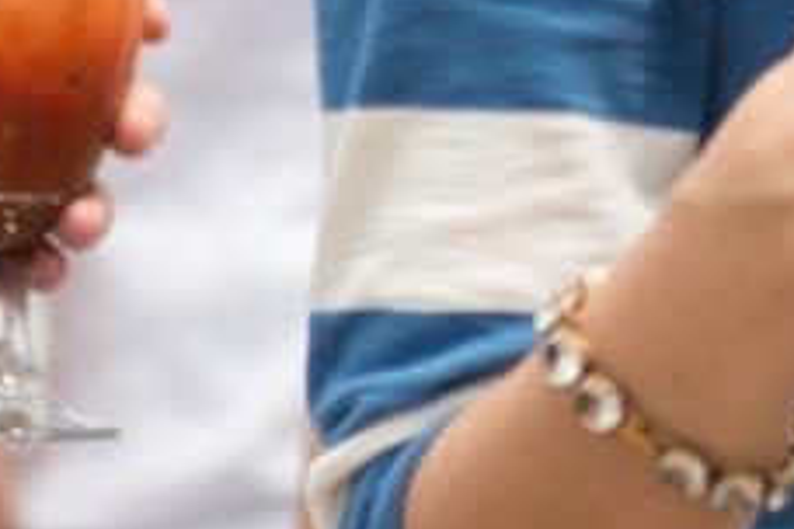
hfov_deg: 2.7
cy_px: -797
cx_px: 839
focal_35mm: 763
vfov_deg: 1.8
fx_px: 16827
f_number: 3.2
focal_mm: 145
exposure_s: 1/6400
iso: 320
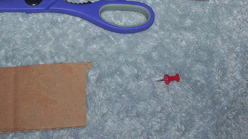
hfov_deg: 30.2
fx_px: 460
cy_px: 10
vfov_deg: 17.0
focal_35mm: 70
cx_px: 126
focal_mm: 4.99
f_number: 4.5
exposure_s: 1/60
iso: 140
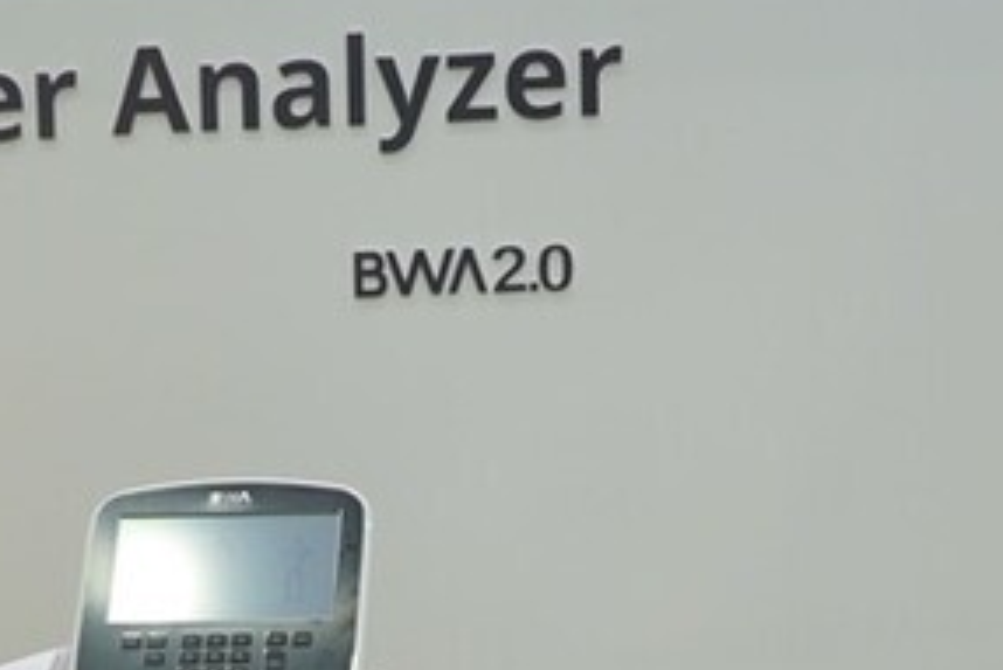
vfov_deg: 12.4
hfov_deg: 19.2
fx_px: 2946
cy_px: 965
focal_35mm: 106
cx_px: 249
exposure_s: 1/160
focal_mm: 21
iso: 500
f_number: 4
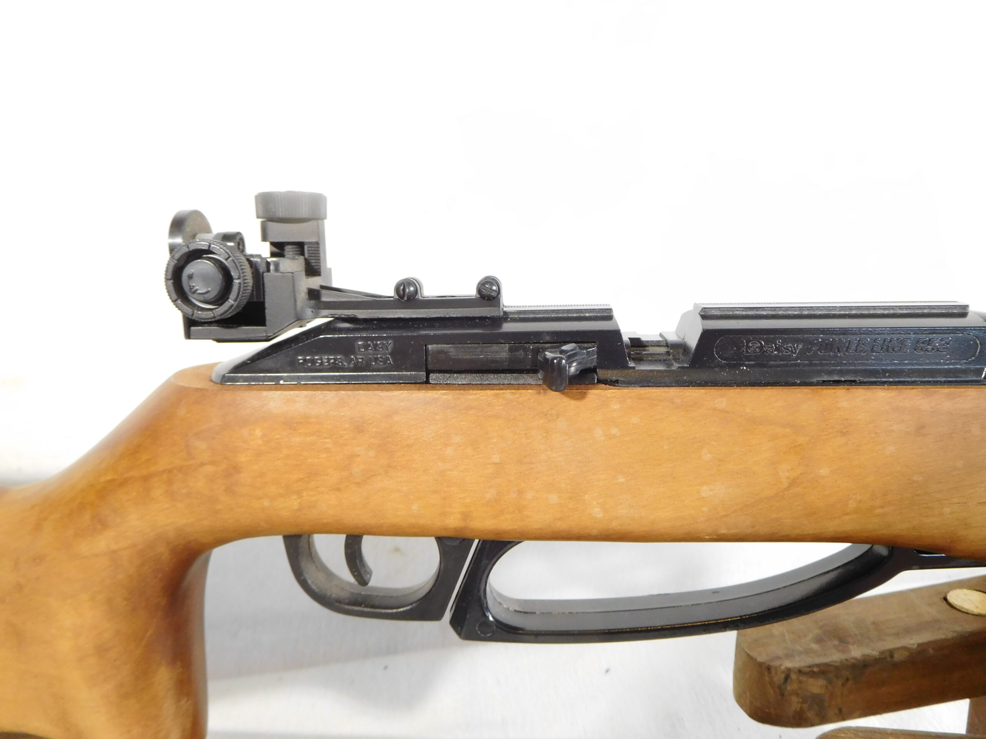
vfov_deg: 54.9
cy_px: 370
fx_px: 712
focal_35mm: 25
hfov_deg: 69.4
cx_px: 493
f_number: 3.4
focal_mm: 4.5
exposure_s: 1/30
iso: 280
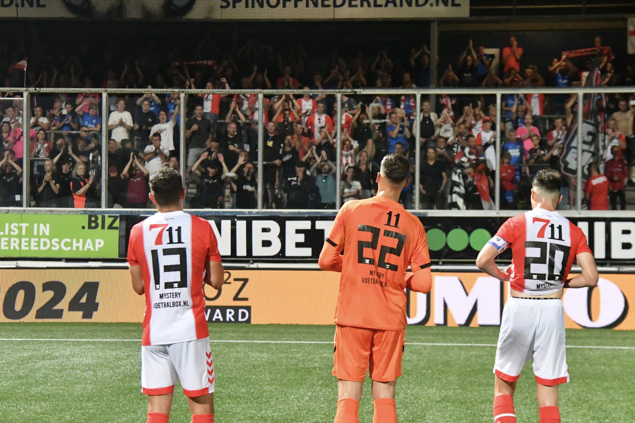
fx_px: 1446
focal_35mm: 82
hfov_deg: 24.8
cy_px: 212
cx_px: 318
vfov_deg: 16.7
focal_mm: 55
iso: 11400
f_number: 4
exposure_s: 1/500
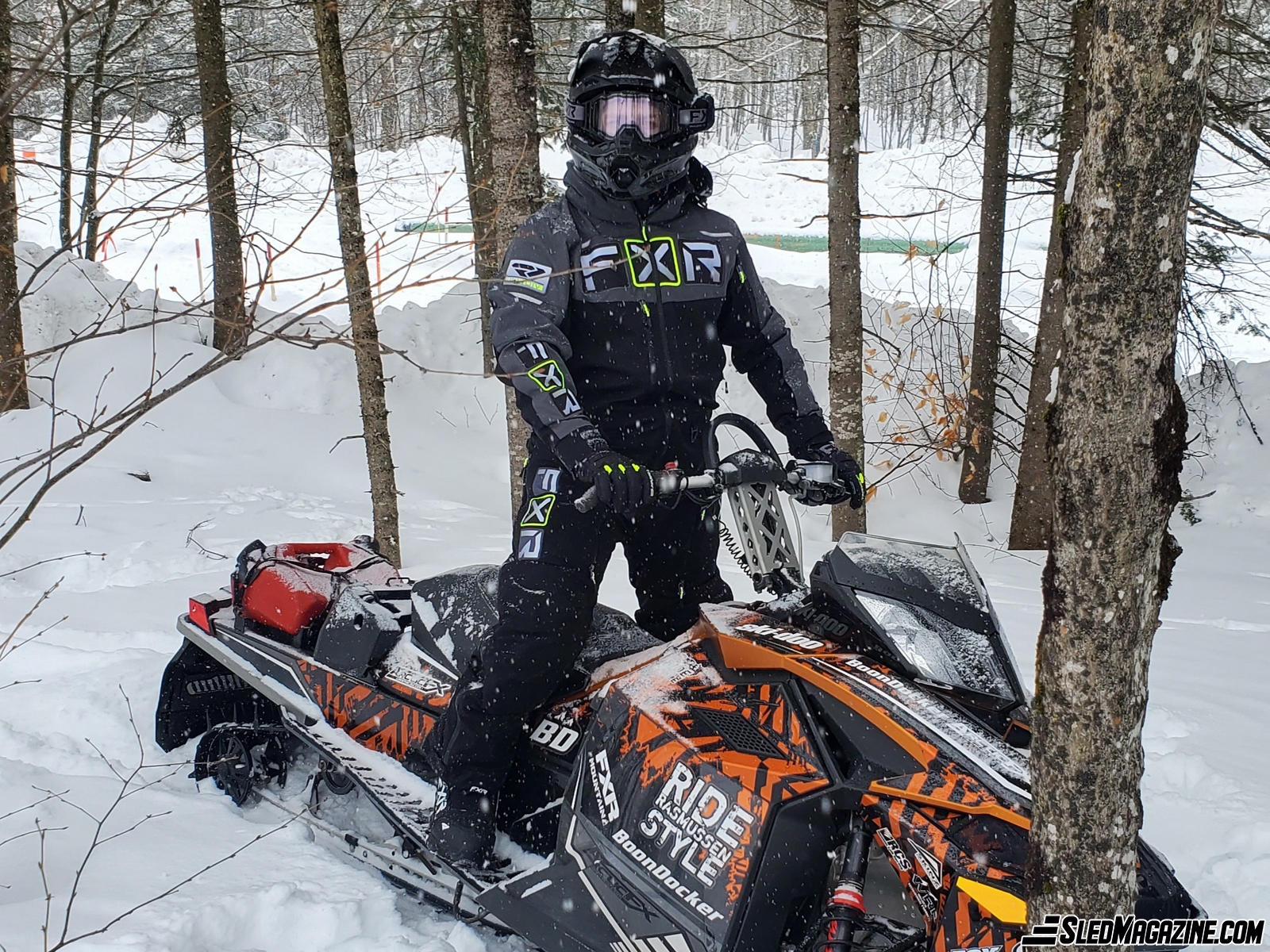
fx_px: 954
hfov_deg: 67.3
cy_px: 476
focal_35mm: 26
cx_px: 635
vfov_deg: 53.1
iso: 50
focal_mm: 4.3
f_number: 2.4
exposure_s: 1/435
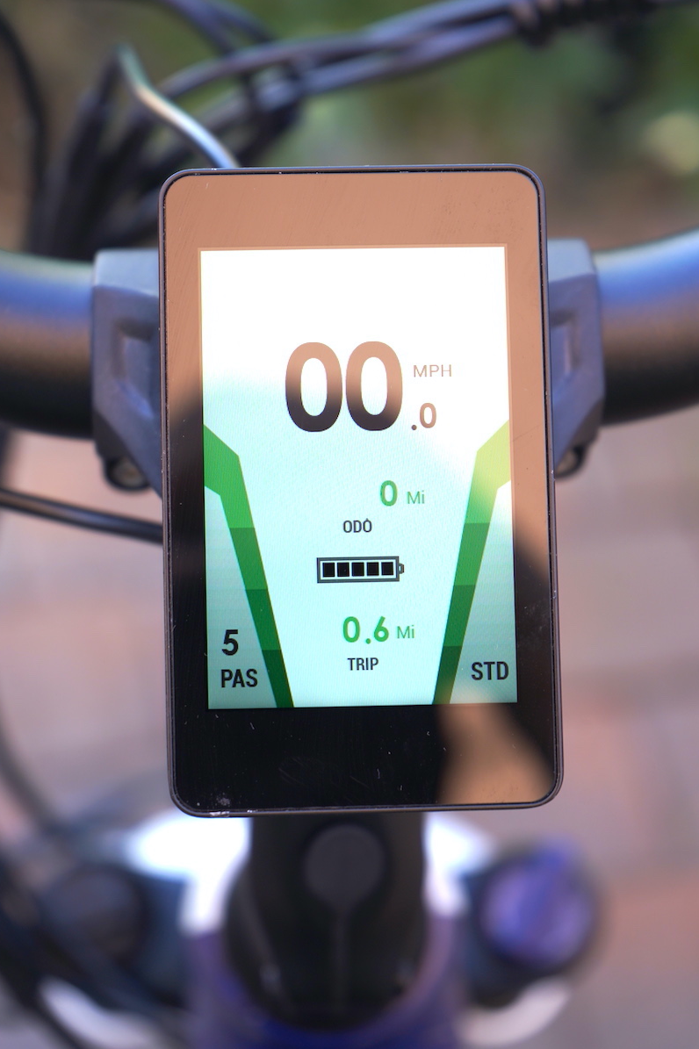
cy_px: 496
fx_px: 2185
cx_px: 347
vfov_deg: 27.0
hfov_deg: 18.2
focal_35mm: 75
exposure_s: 1/80
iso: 200
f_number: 5.6
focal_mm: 70
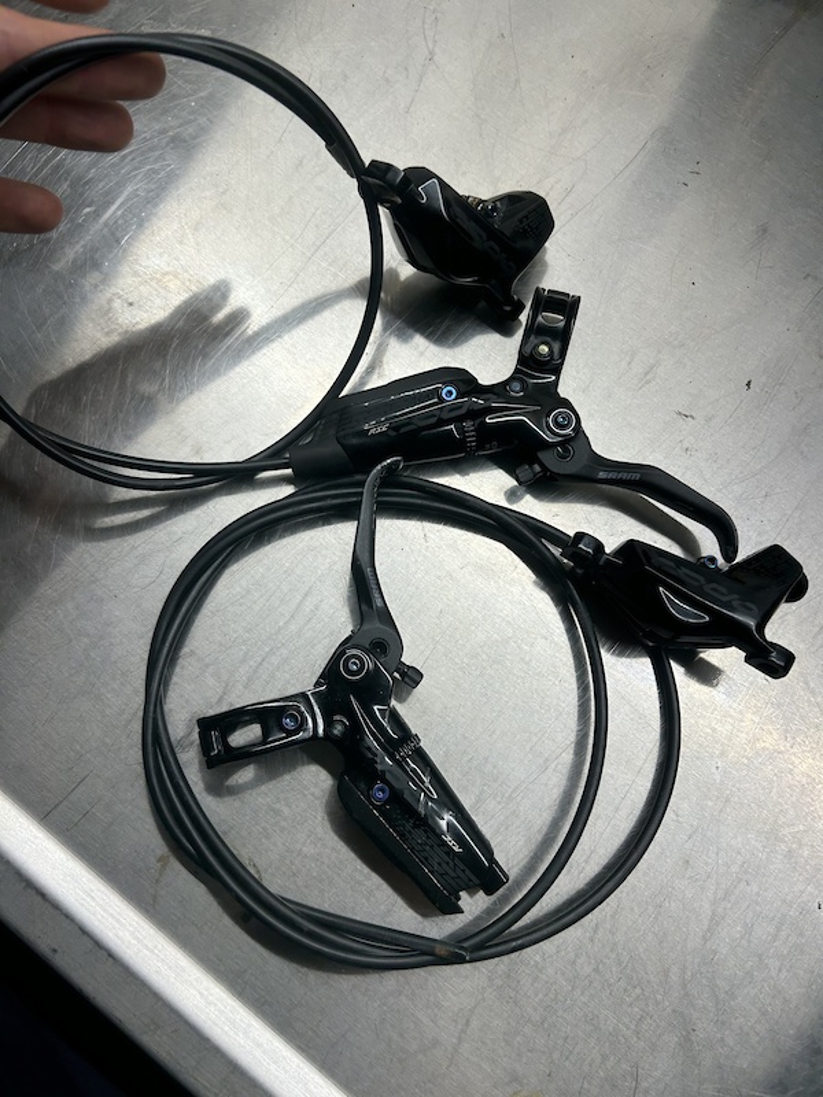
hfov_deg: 53.1
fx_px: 824
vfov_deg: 67.3
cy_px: 548
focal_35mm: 26
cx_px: 412
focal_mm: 5.7
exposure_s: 1/111
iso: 32
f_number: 1.5
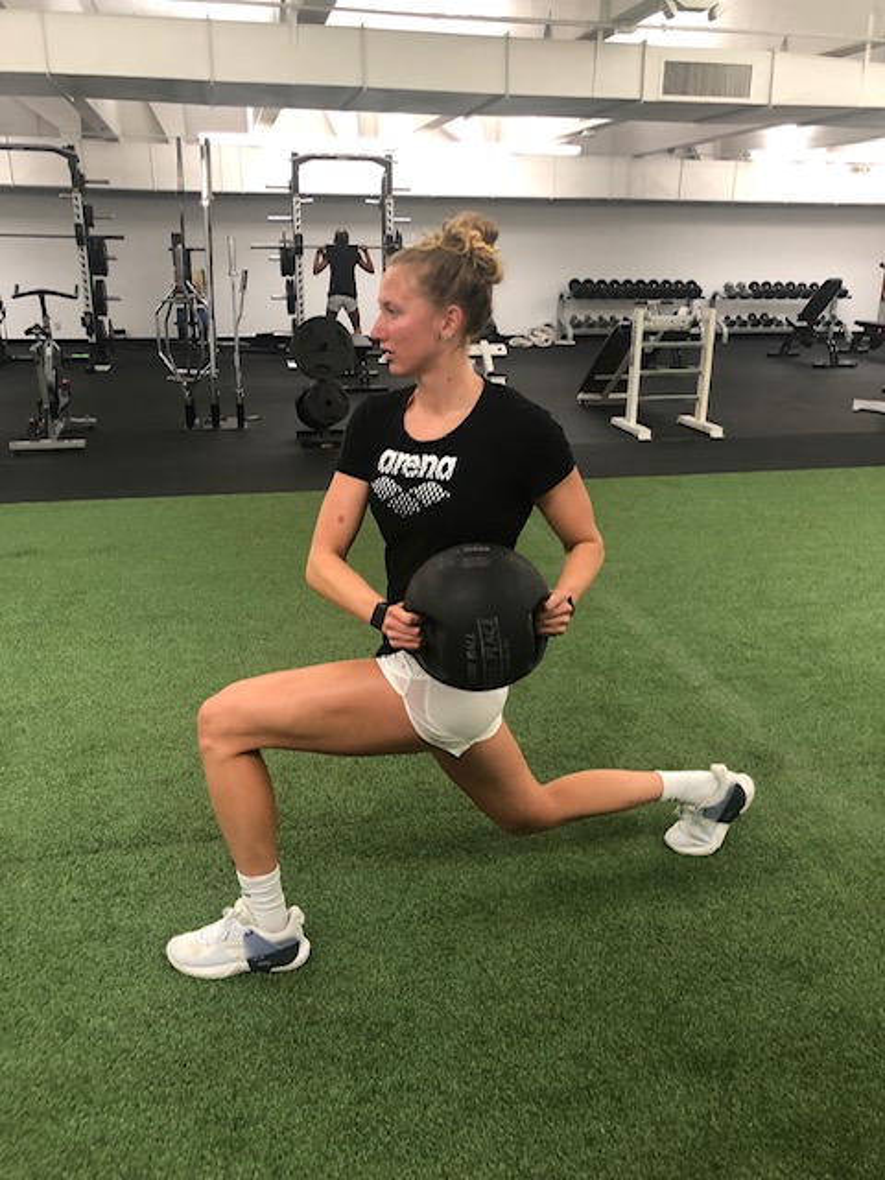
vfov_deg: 63.4
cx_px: 442
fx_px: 954
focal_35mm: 28
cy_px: 590
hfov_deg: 49.7
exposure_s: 1/15
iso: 64
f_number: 1.8
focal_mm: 3.99
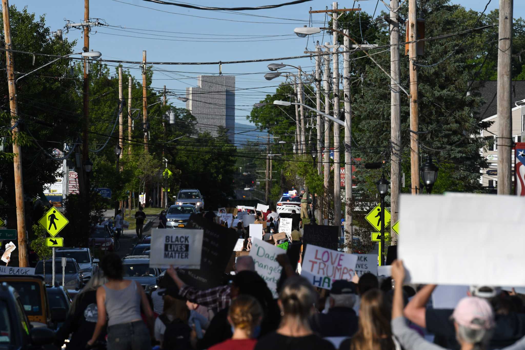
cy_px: 175
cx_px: 262
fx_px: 4156
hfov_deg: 7.2
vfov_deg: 4.8
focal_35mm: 285
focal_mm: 190
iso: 640
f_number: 8
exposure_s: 1/2000
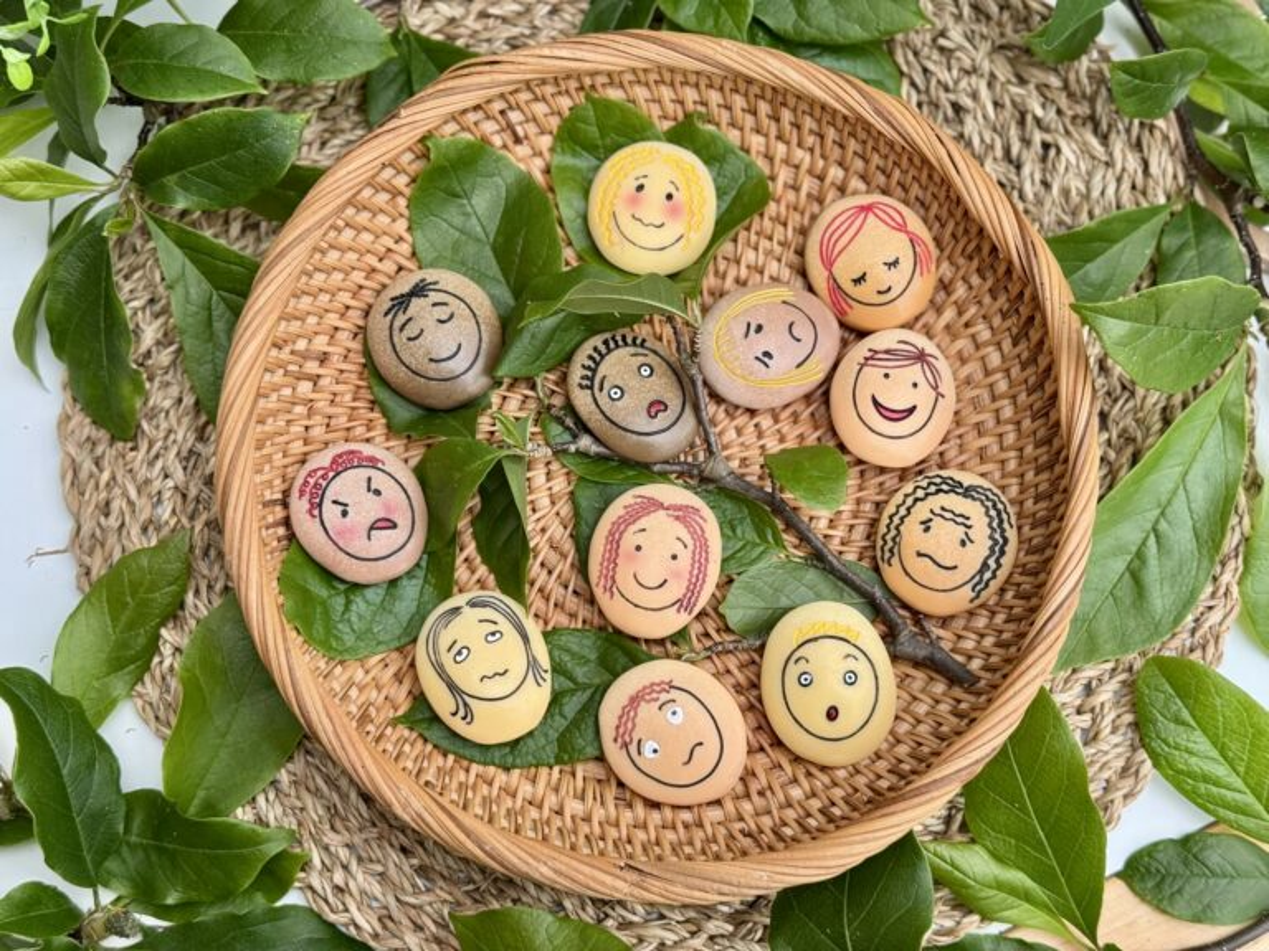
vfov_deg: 30.3
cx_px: 634
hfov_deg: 39.7
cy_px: 476
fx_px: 1760
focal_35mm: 48
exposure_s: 1/121
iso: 64
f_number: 1.78
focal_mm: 6.76
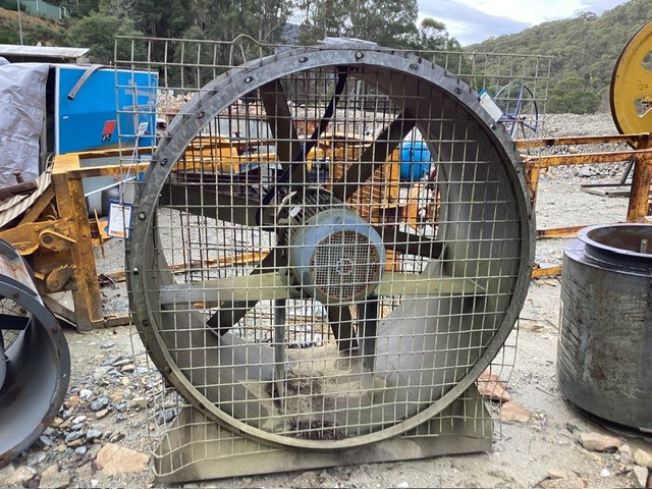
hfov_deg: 58.4
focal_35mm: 31
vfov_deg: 45.4
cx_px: 326
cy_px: 244
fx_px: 584
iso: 40
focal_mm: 3.3
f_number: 2.4
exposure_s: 1/100
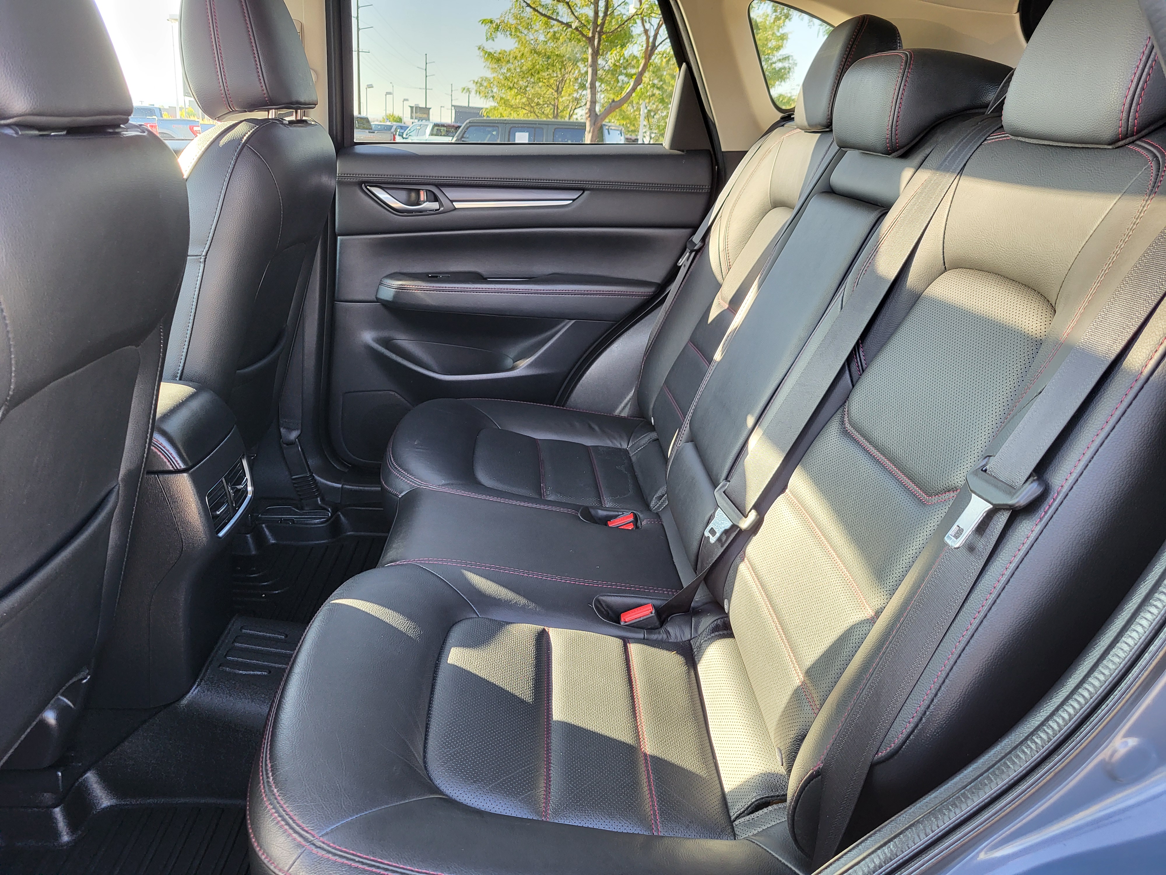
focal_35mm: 26
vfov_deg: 53.1
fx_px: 876
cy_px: 438
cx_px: 583
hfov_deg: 67.3
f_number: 1.8
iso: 125
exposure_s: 1/100
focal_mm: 5.4
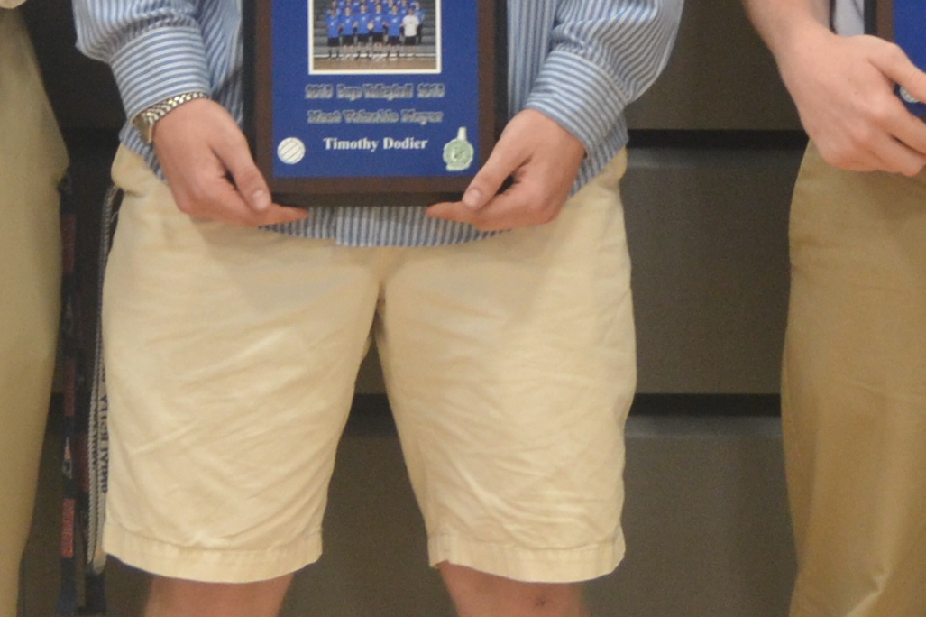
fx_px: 5194
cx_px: 373
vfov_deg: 6.8
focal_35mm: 202
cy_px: 134
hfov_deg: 10.2
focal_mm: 30
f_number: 4.2
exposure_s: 1/60
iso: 720
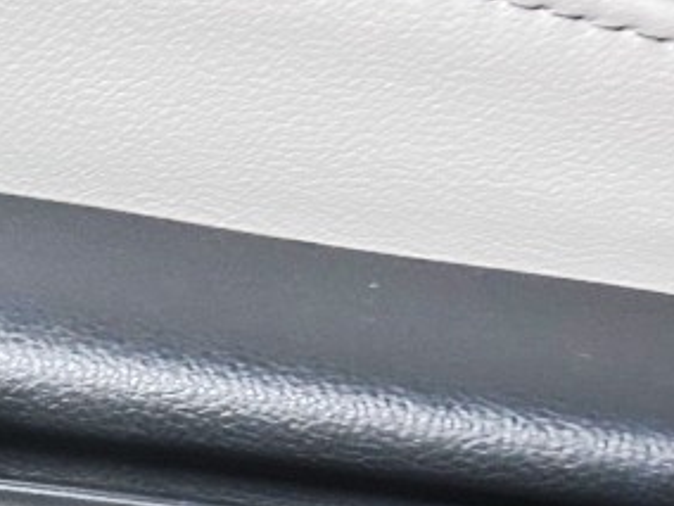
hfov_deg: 11.0
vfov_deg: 8.4
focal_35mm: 173
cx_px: -311
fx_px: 3368
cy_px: 698
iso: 500
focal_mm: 6.86
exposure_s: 1/30
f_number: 1.78
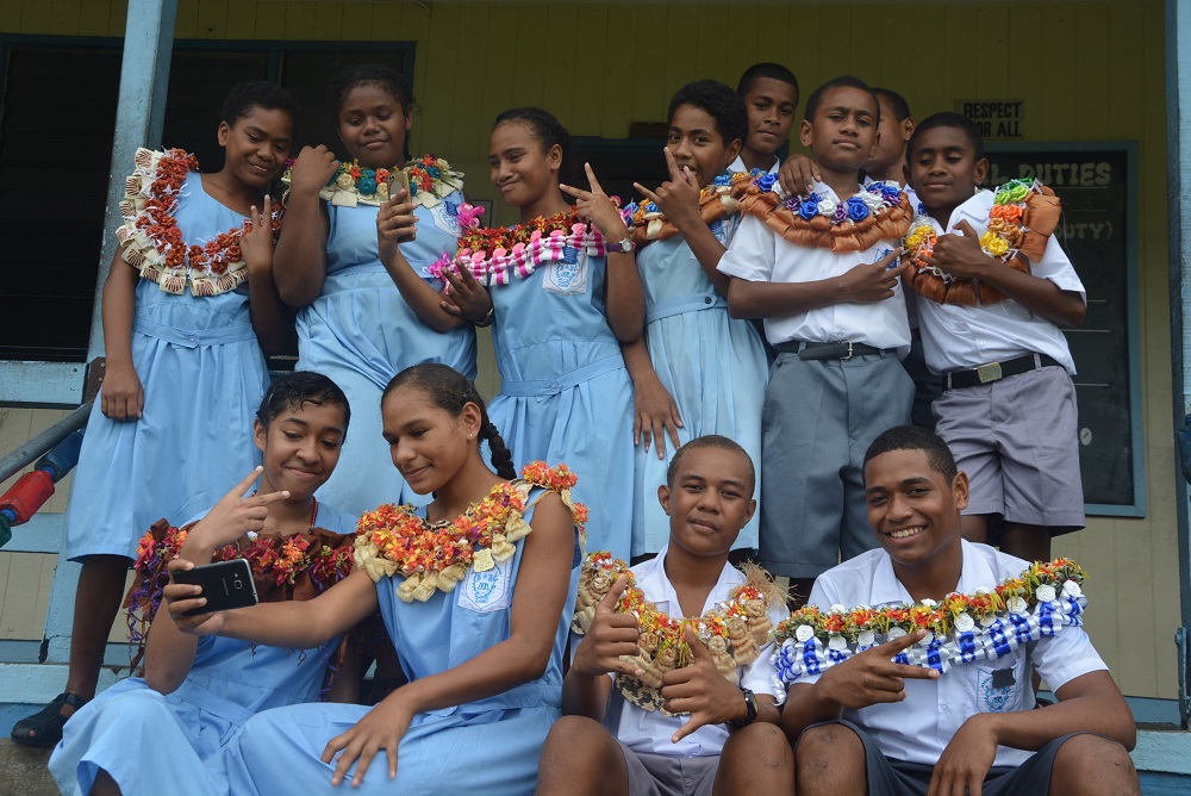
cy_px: 398
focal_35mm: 48
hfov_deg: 41.1
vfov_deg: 28.1
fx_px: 1589
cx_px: 596
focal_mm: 32
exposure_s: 1/125
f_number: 8
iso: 100
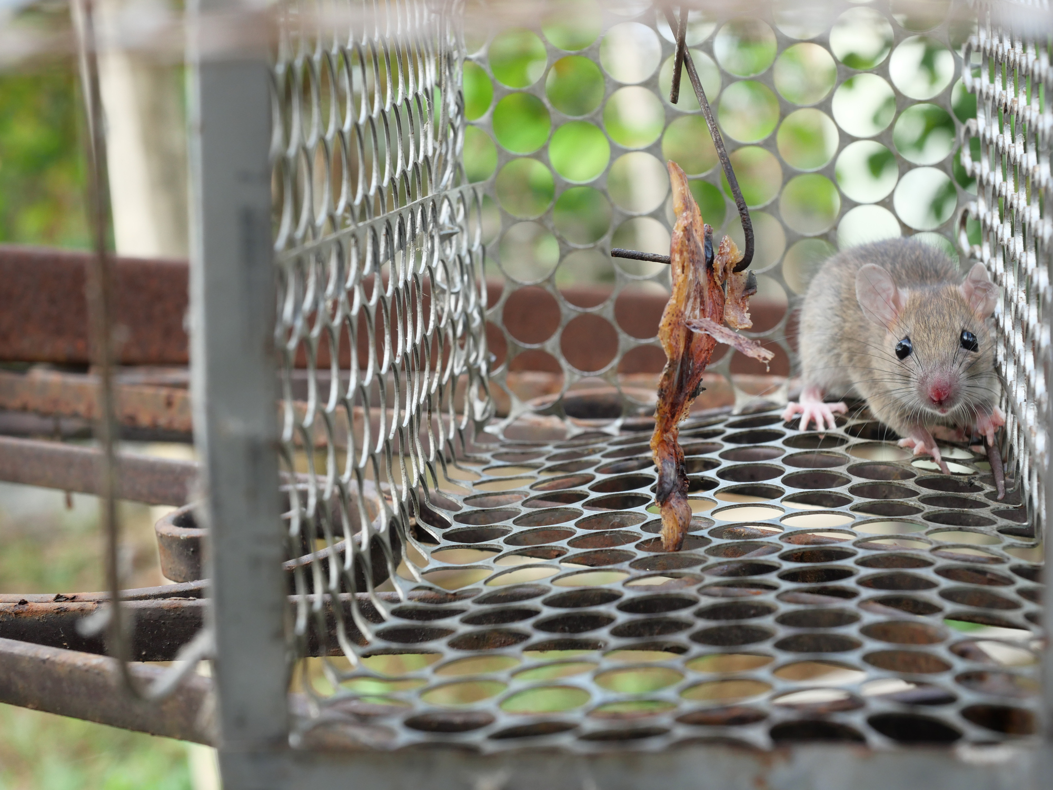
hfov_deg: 24.4
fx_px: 2434
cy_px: 395
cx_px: 526
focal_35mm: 80
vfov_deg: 18.4
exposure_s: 1/100
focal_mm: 40
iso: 320
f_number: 6.3
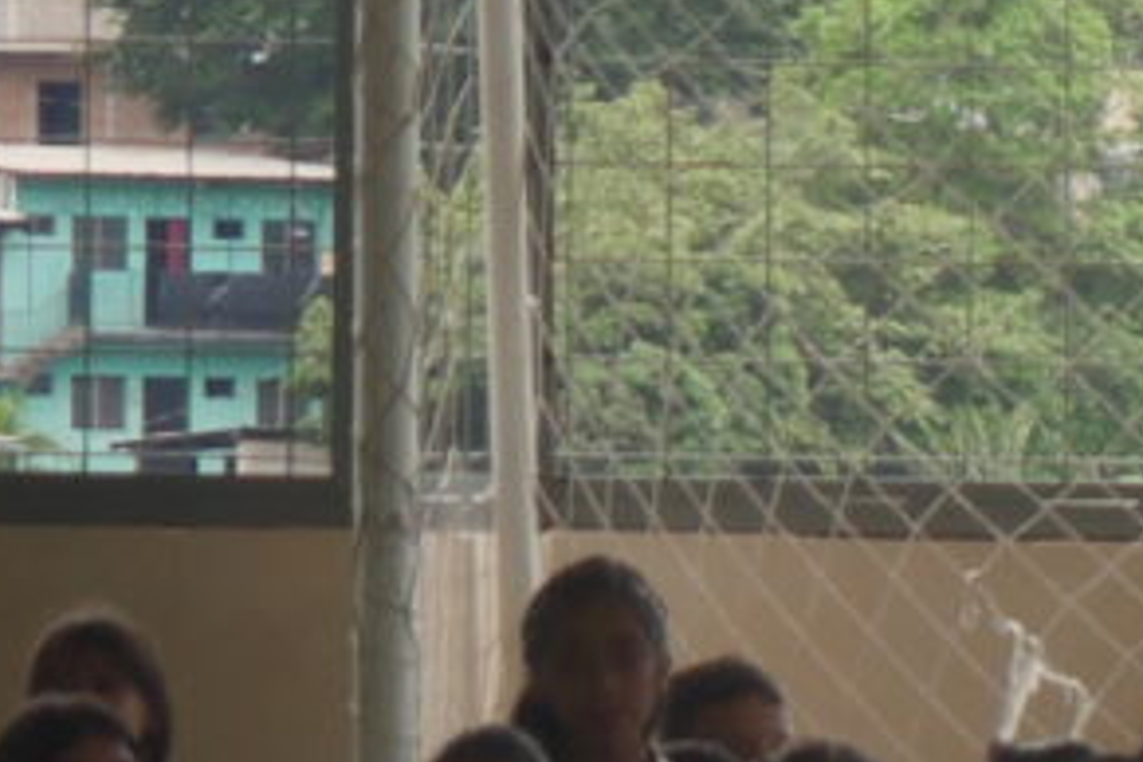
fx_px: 20922
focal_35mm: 659
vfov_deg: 2.1
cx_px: 3967
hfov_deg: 3.0
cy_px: 1300
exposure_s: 1/250
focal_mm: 45
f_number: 4
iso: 200
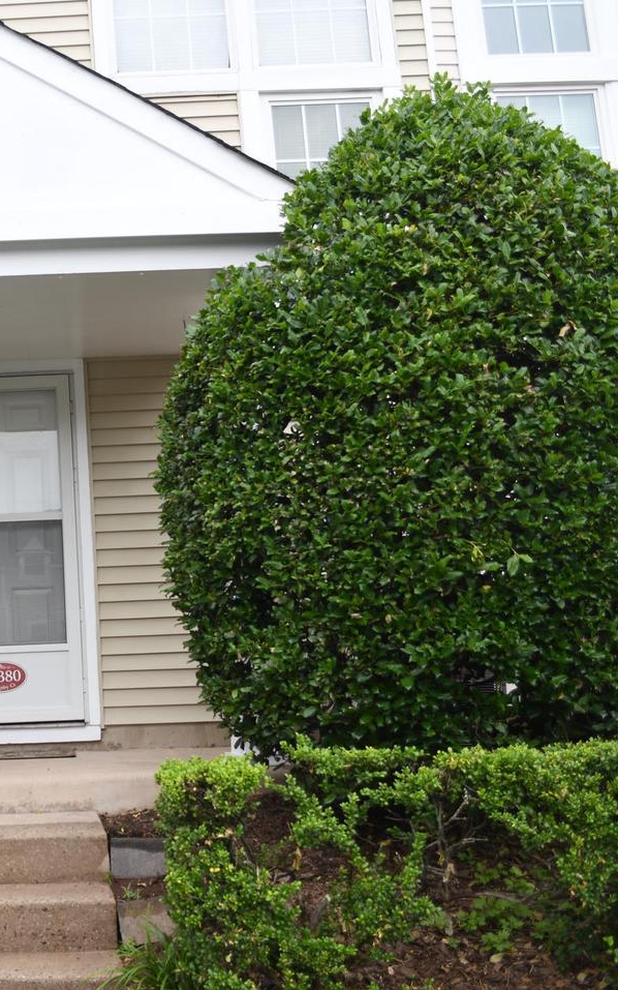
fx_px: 1240
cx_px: -36
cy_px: 496
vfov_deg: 43.5
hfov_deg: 26.1
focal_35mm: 46
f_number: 4.5
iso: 100
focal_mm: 20
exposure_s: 1/80
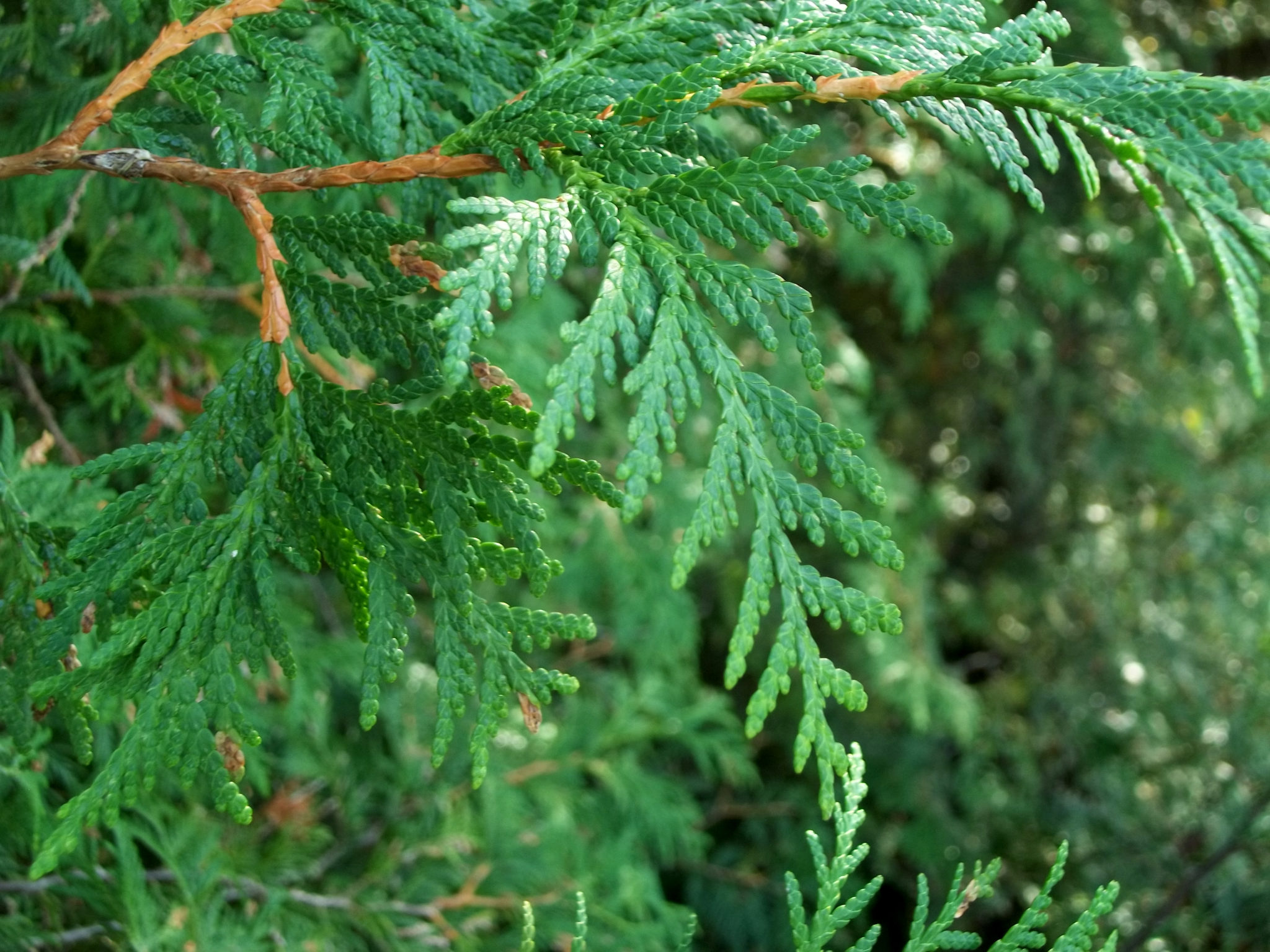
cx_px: 635
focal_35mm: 49
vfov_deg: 29.7
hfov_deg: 38.9
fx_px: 1798
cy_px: 476
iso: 71
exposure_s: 1/40
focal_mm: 8.8
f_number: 3.6
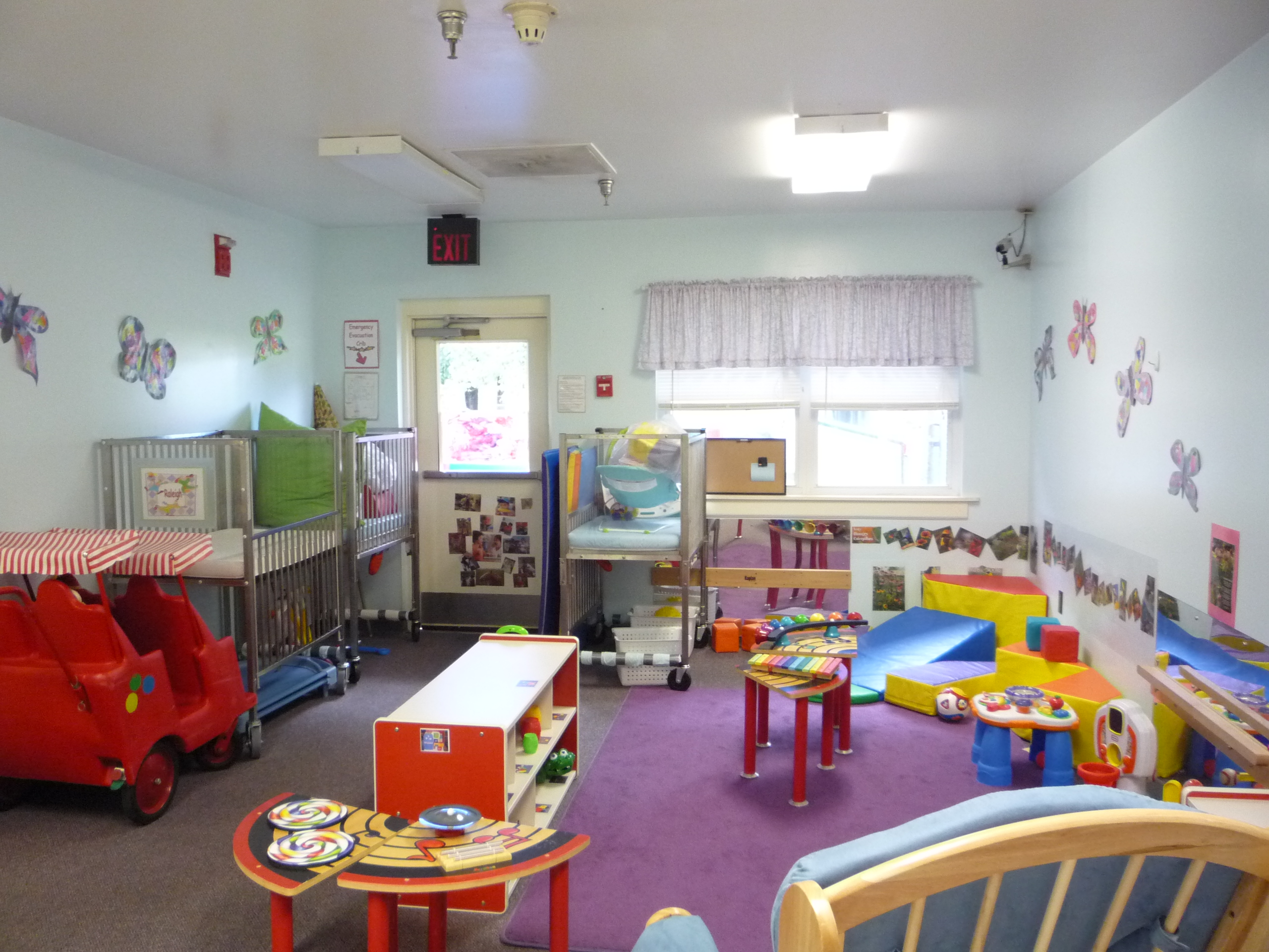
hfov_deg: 60.0
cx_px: 634
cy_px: 476
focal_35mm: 30
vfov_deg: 46.8
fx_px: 1100
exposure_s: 1/25
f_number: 3.3
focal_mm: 5.2
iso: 400
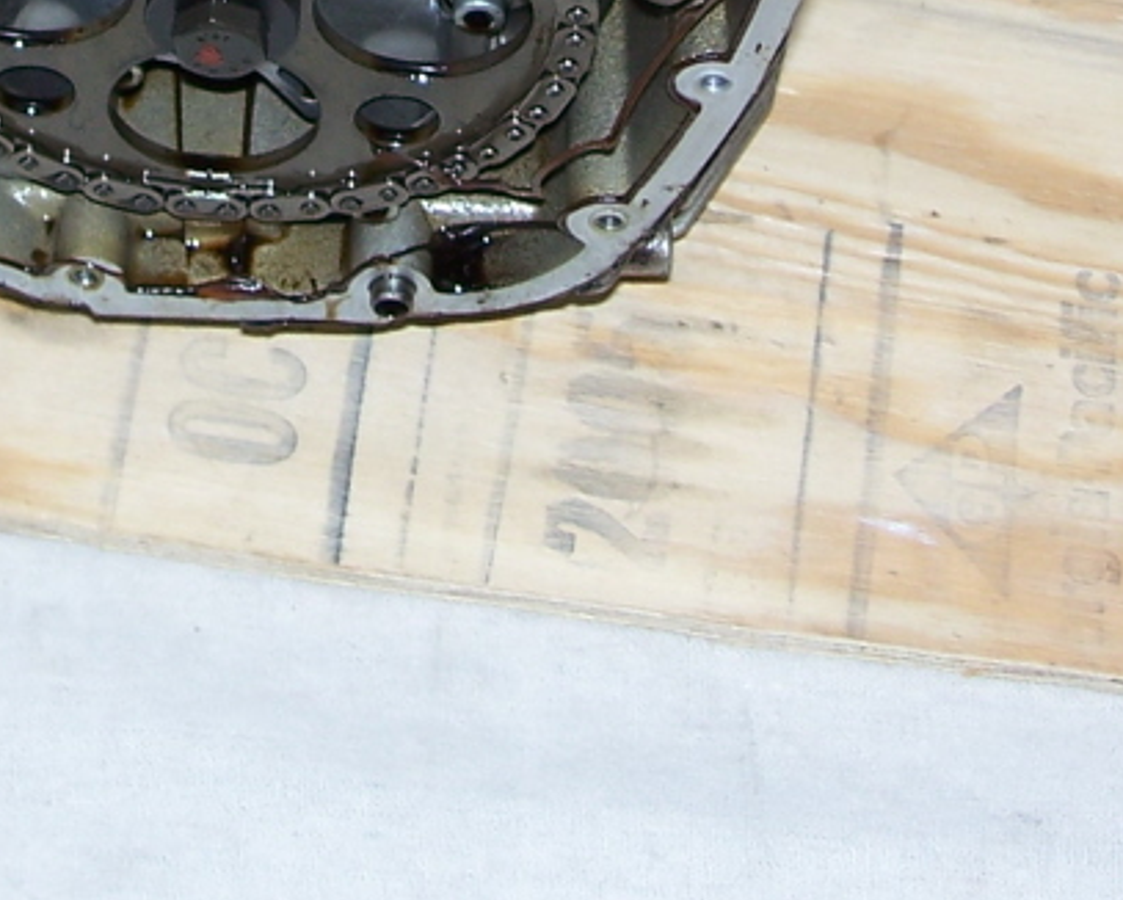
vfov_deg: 10.5
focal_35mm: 142
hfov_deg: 13.5
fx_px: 4722
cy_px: -425
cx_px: 361
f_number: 2.8
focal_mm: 7.8
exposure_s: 1/500
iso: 64
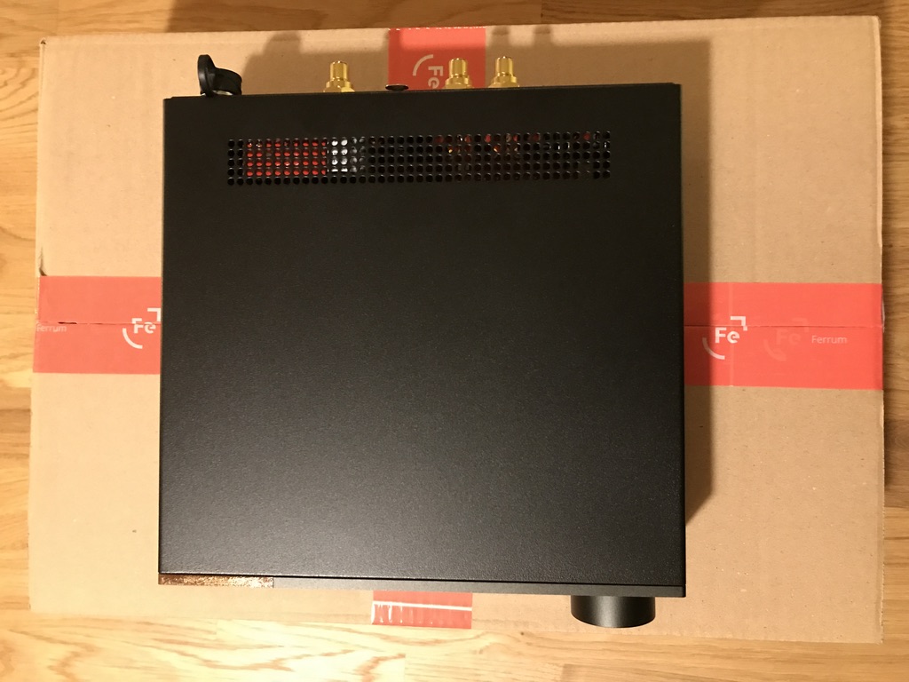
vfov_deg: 49.7
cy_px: 341
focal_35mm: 28
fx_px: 735
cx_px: 454
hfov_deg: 63.4
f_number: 1.8
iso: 100
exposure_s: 1/6
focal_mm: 3.99
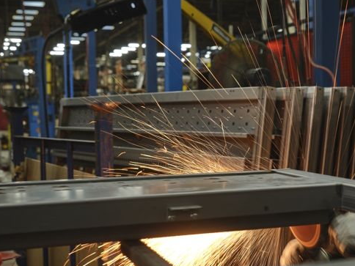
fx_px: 636
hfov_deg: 30.8
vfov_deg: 23.6
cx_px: 256
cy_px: 164
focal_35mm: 62
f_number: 4
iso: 200
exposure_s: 1/15
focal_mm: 32
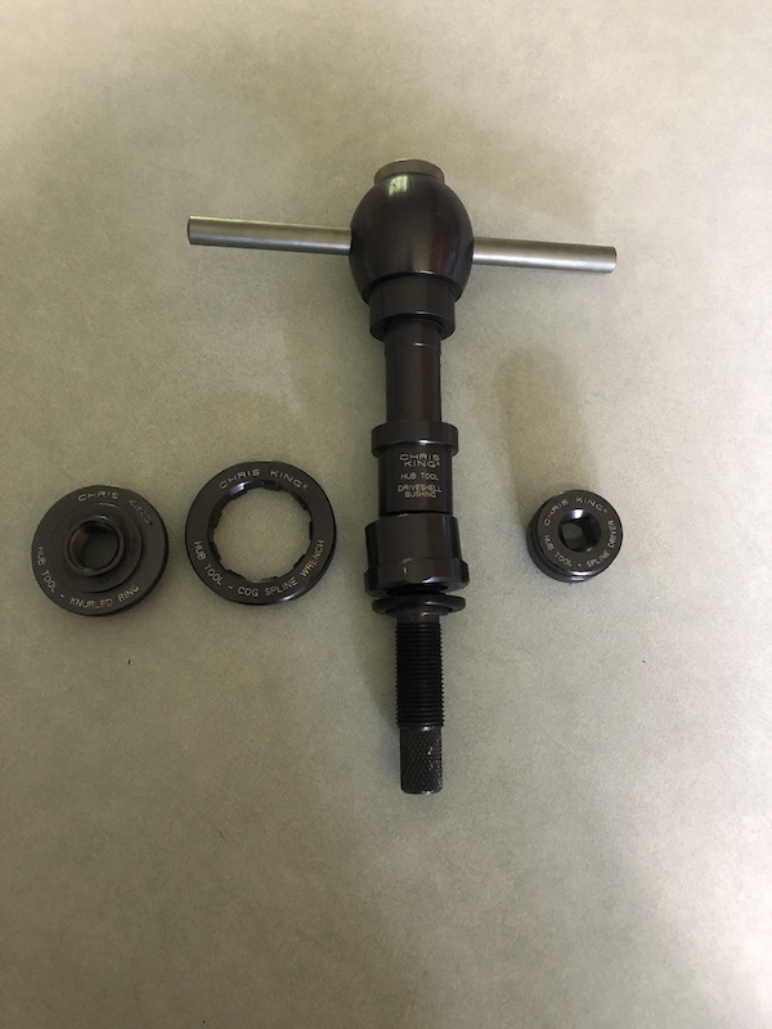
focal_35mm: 28
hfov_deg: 49.7
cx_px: 386
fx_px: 833
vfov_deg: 63.4
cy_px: 514
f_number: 1.8
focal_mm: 3.99
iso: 100
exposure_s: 1/17
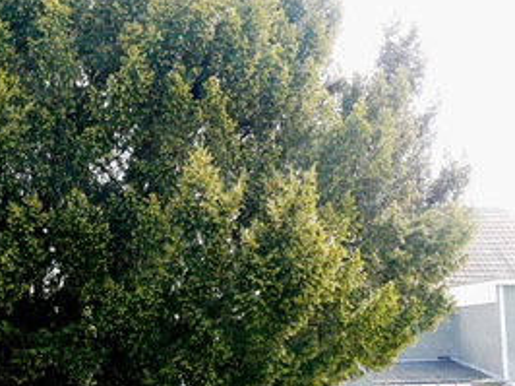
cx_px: 54
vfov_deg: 18.5
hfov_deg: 24.1
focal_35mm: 79
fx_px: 1174
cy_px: 276
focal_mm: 8.9
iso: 200
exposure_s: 1/200
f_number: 4
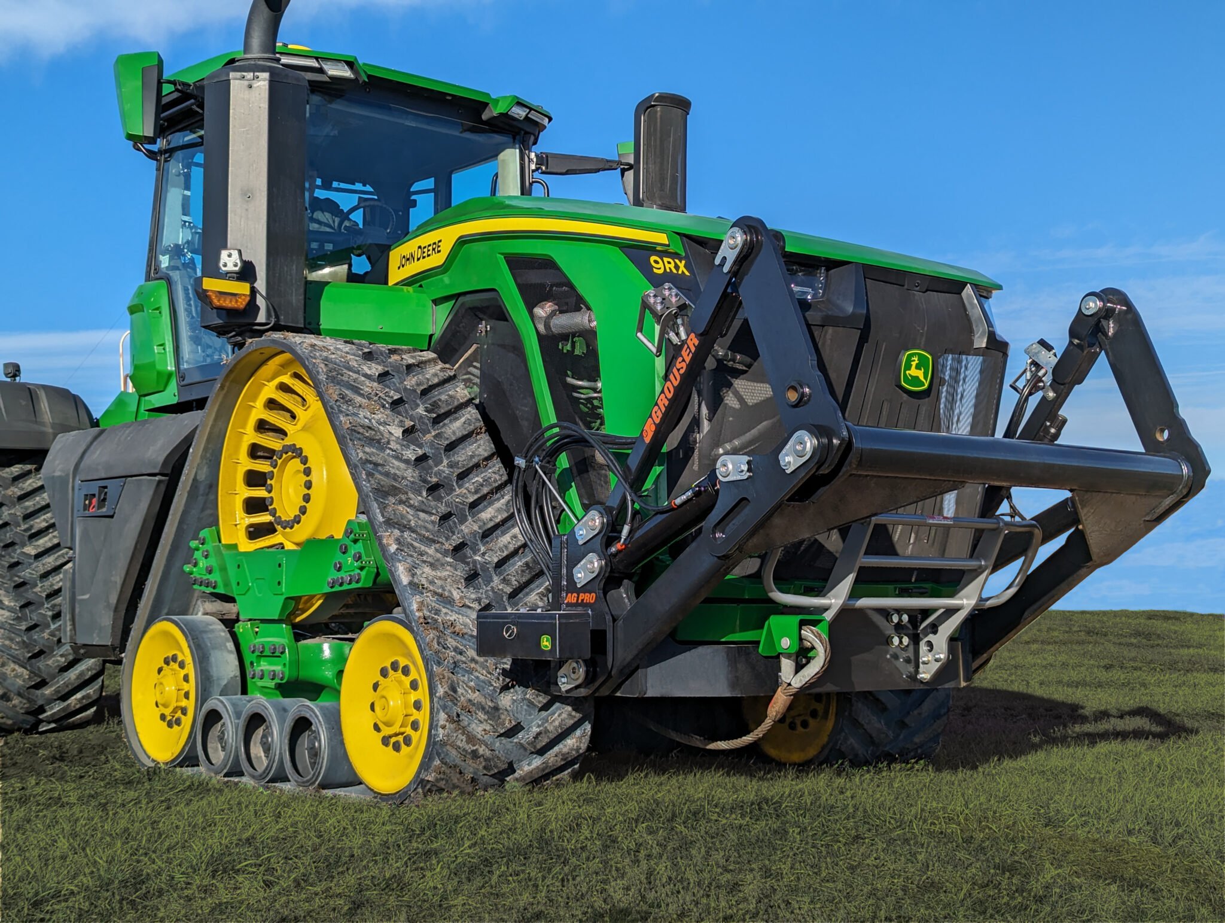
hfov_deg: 39.6
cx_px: 612
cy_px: 462
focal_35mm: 48
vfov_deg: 30.3
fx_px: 1701
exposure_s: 1/3623
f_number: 1.85
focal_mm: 6.81
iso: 45
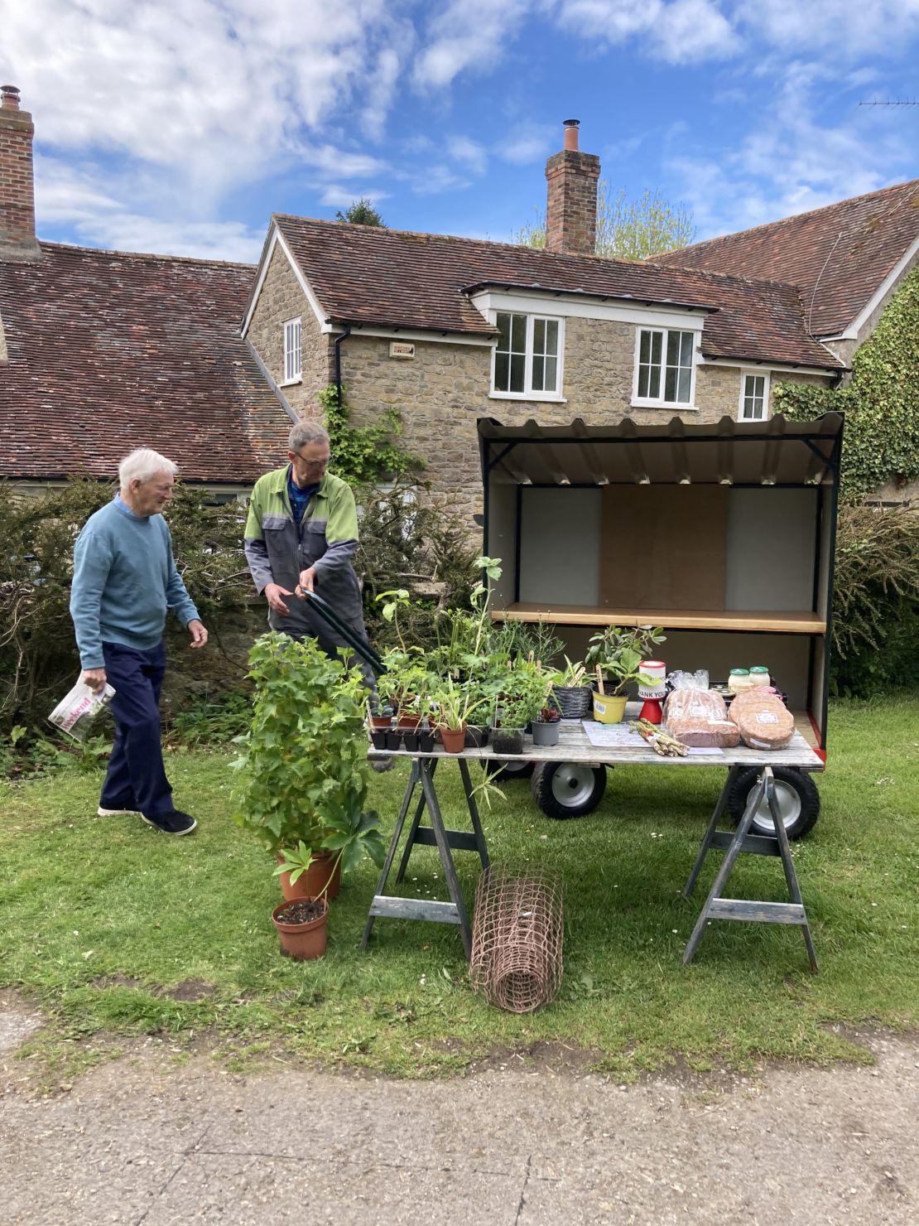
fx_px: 991
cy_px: 613
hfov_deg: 49.7
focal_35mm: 28
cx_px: 460
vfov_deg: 63.4
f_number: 1.8
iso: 20
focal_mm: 3.99
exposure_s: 1/649
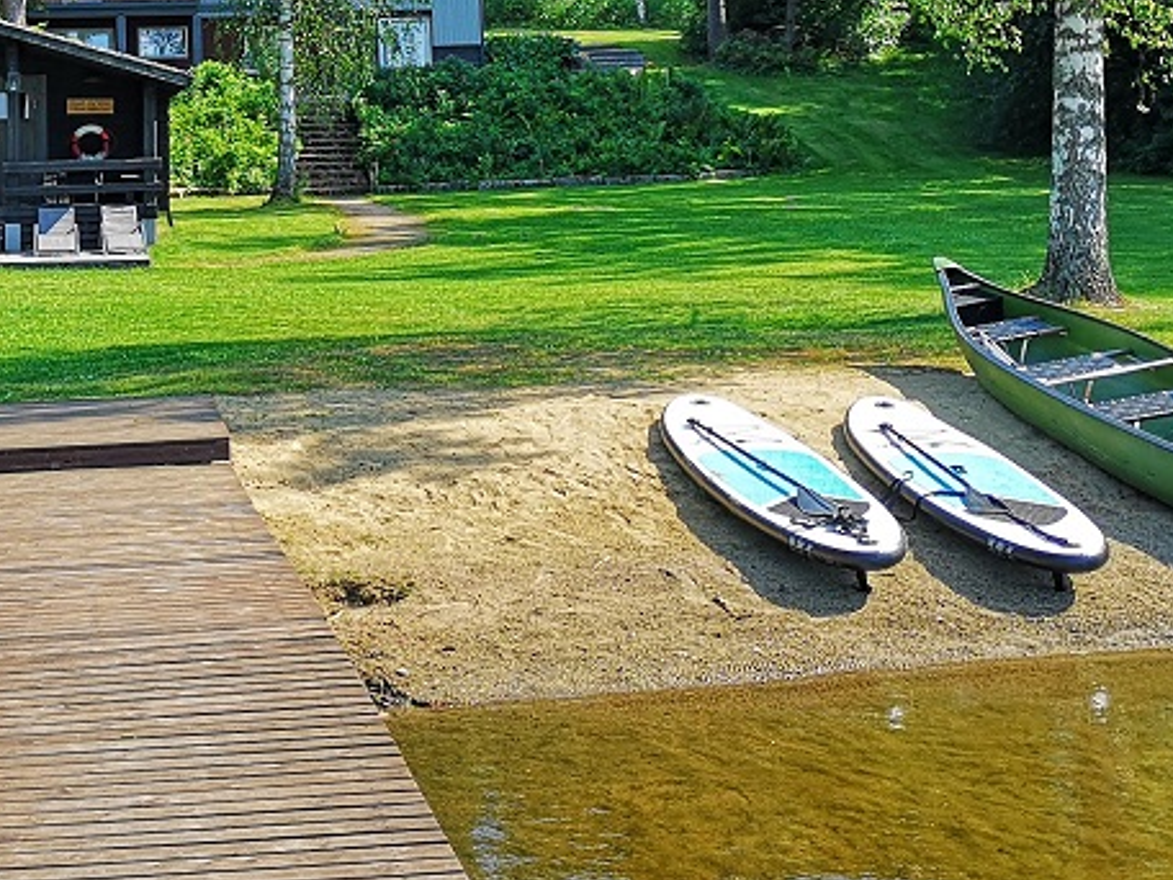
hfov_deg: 27.1
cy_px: 144
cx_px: 314
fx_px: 2406
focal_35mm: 71
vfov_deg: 20.4
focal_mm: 3.95
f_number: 1.8
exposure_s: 1/754
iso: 50
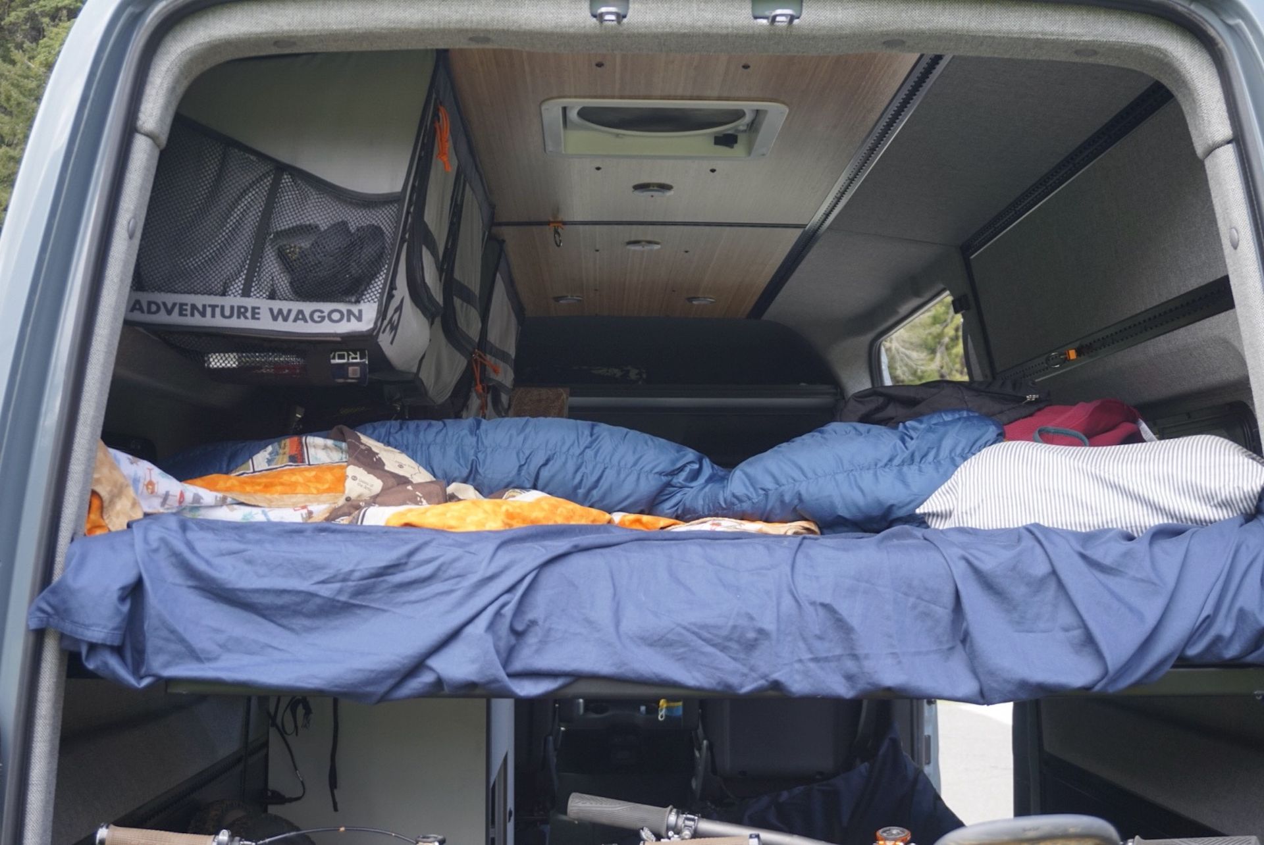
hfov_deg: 42.3
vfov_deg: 29.0
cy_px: 422
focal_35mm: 46
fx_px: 1634
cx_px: 632
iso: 200
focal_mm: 31
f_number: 5
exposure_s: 1/160
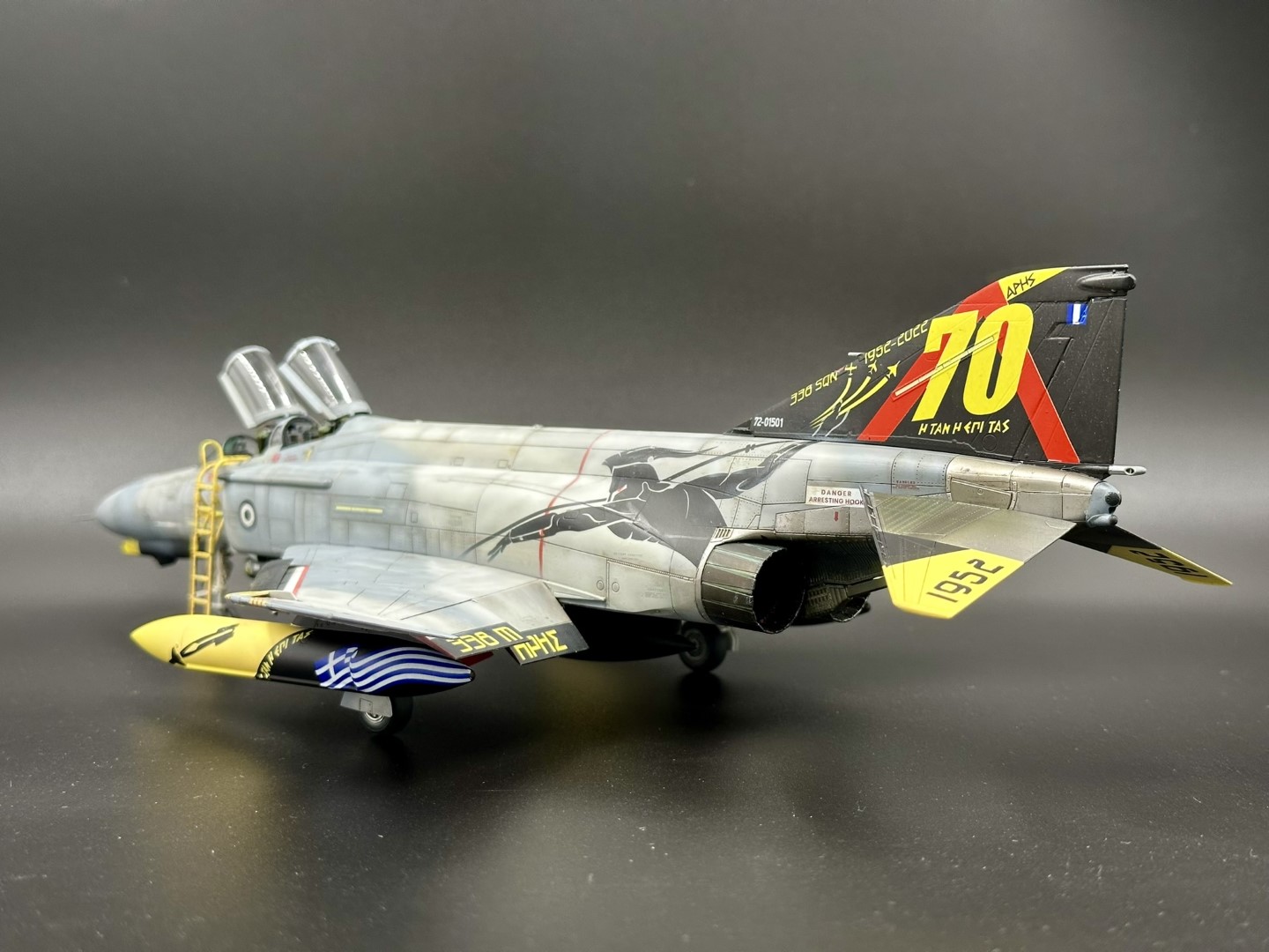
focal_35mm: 48
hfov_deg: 39.7
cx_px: 634
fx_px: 1760
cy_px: 476
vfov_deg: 30.3
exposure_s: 1/50
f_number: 1.78
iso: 80
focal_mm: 6.86
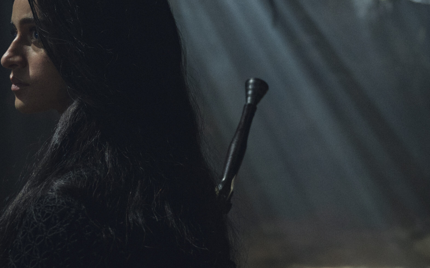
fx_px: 785
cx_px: 186
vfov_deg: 19.3
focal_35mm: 67
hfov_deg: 30.6
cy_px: 76
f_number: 2.8
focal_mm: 32
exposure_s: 1/125
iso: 3200
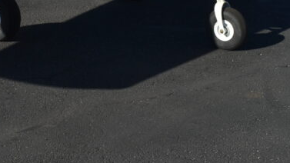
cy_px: -88
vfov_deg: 12.2
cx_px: 38
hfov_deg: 22.2
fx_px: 723
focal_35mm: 94
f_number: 10
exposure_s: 1/200
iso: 100
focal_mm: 22
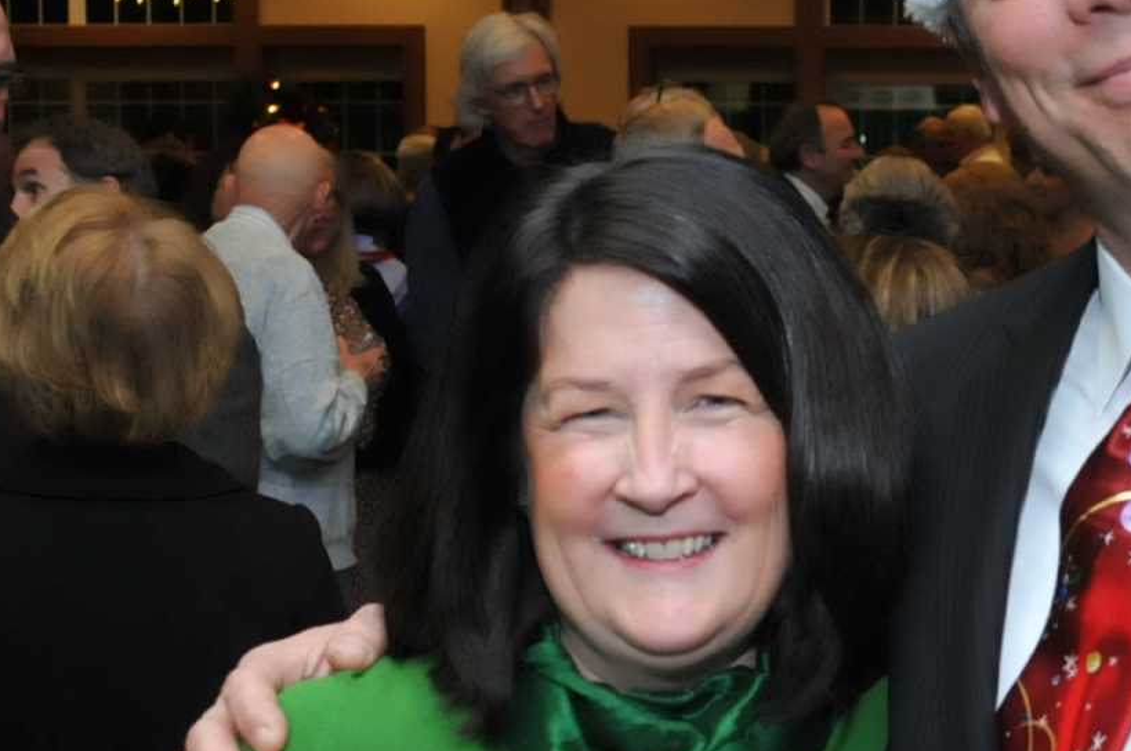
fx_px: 2353
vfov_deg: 18.1
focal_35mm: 75
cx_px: 1069
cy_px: 402
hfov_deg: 25.9
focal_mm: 20
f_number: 5.6
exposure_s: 1/90
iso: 800
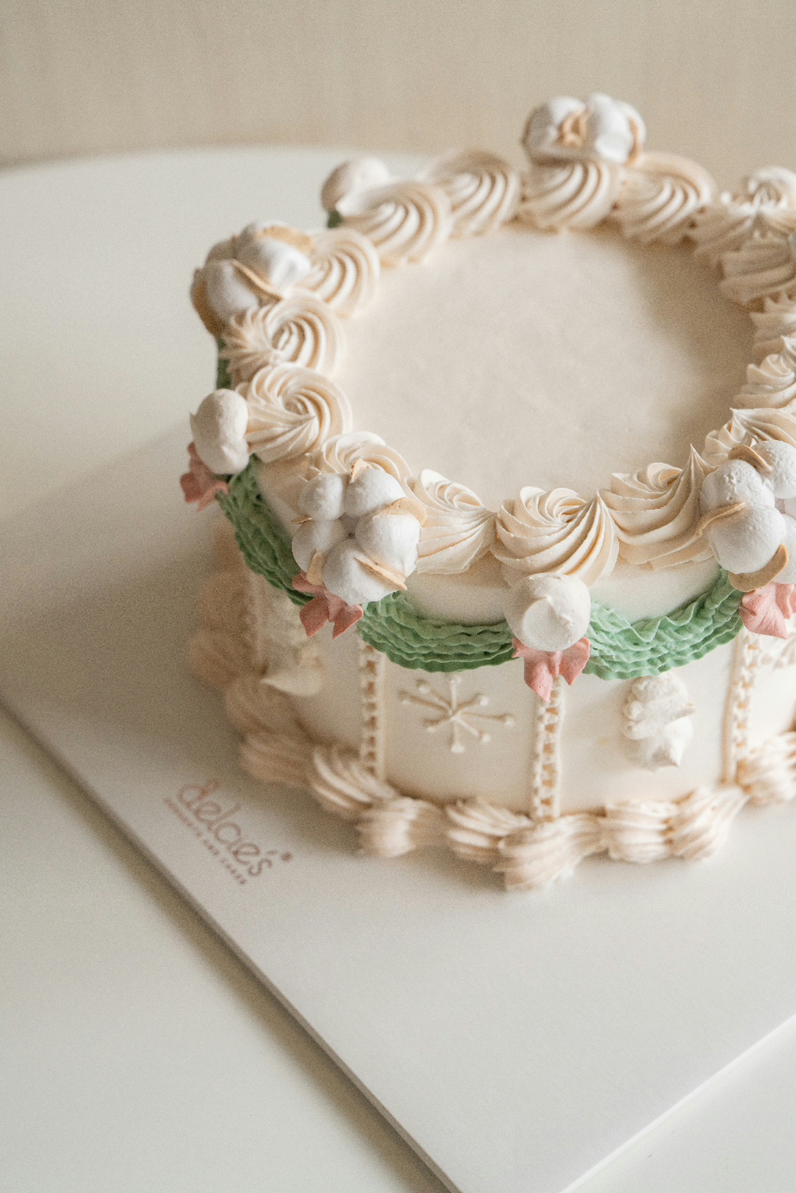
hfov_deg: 19.5
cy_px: 596
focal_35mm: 70
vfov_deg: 28.8
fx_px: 2321
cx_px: 398
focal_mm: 70
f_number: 6.3
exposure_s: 1/161
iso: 1250
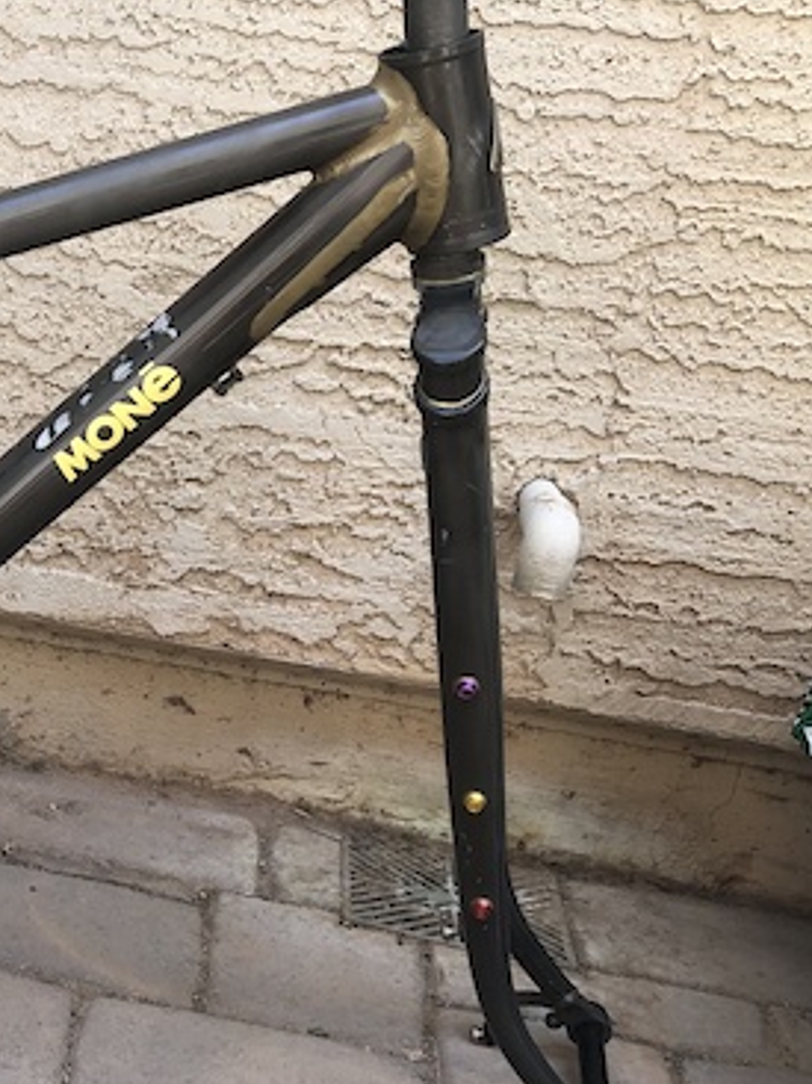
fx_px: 1909
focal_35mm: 61
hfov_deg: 21.3
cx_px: -292
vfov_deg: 31.6
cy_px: 656
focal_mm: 3.99
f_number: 1.8
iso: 20
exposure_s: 1/121
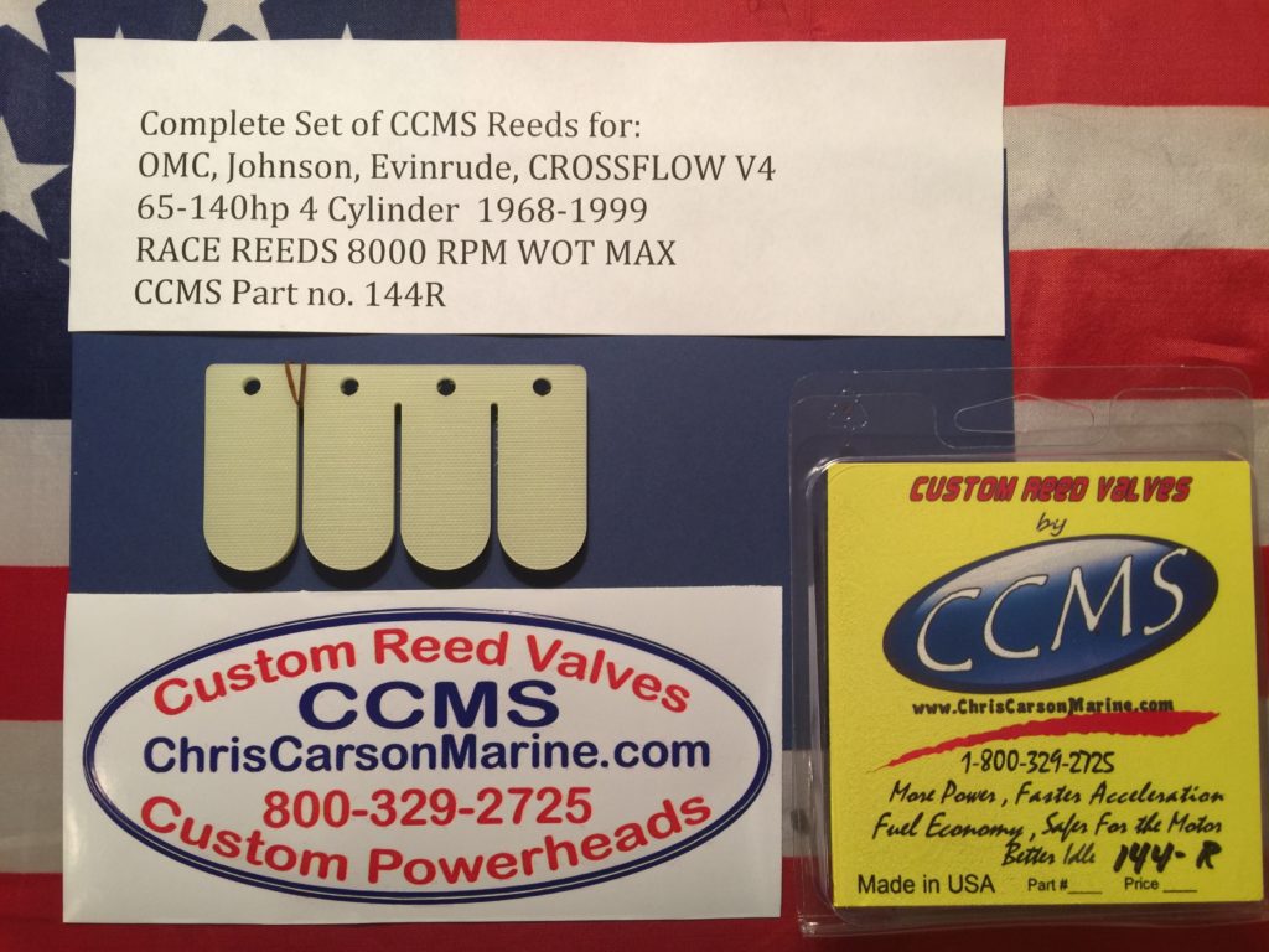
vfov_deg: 48.2
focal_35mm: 29
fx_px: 1063
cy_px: 476
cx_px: 634
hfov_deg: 61.7
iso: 32
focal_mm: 4.15
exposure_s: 1/15
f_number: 2.2
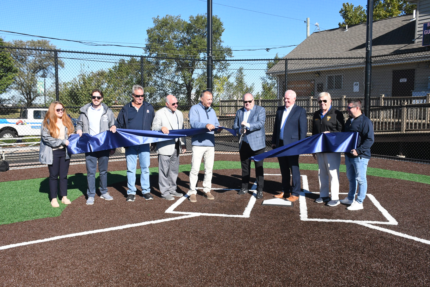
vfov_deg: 40.0
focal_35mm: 33
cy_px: 144
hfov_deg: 57.2
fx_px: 394
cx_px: 215
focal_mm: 22
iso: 1600
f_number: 16
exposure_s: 1/1000
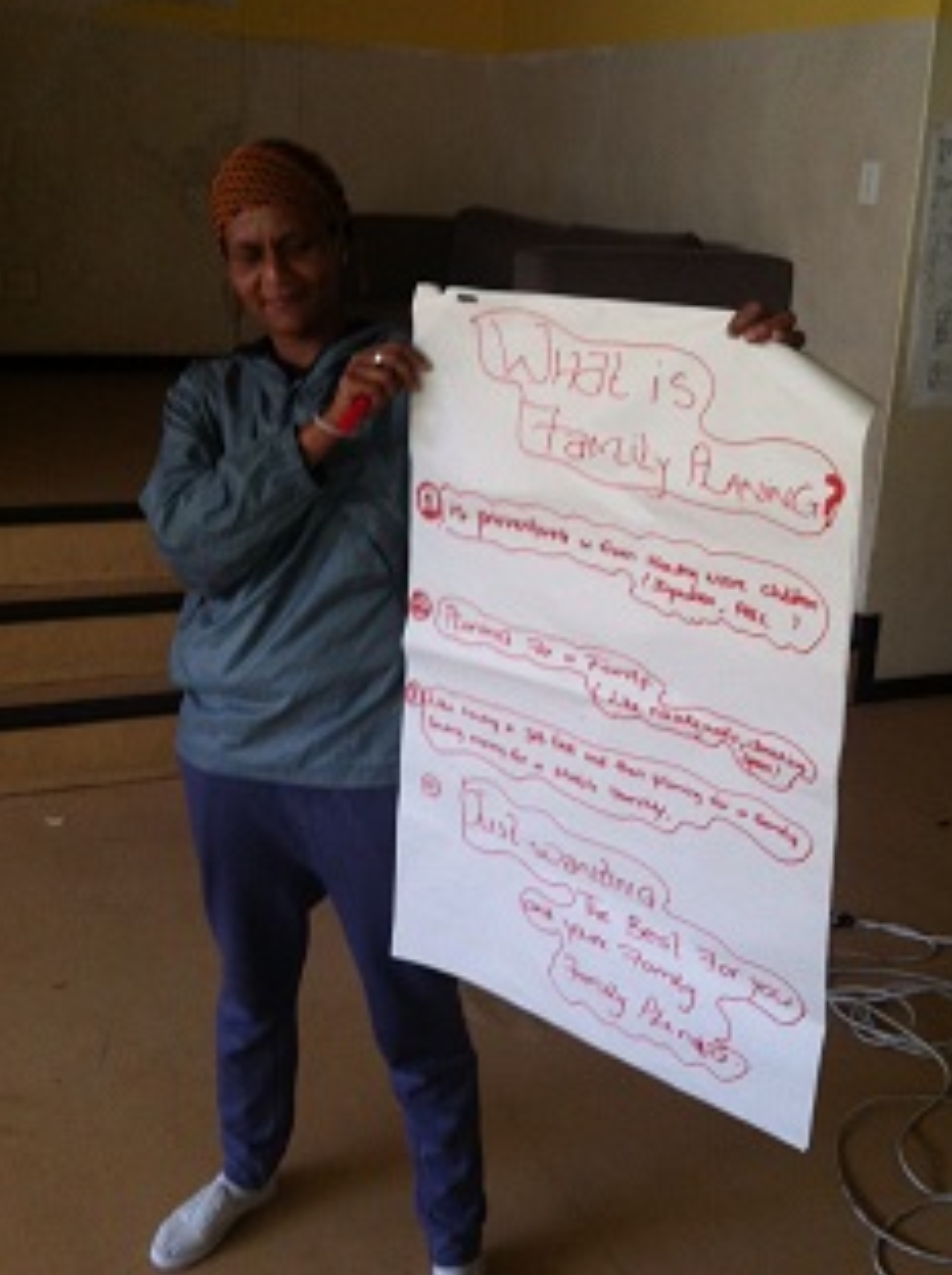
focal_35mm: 45
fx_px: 1655
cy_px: 566
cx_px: 576
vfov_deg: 42.1
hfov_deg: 32.0
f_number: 2.8
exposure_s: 1/15
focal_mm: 3.85
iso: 100
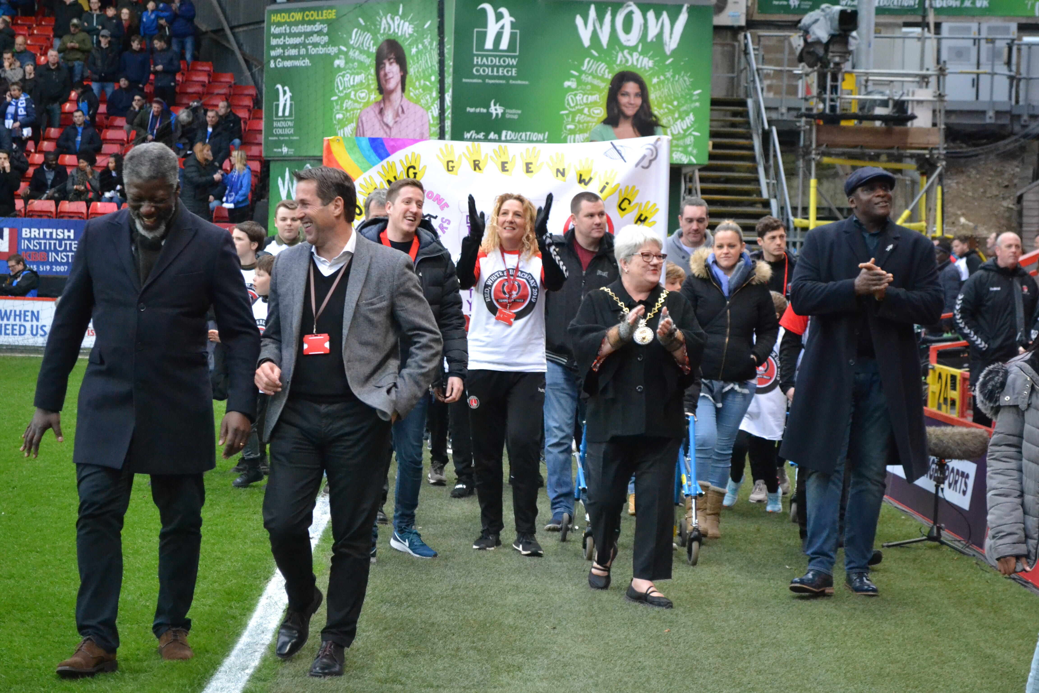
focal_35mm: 78
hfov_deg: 26.0
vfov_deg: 17.5
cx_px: 520
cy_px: 346
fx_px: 2251
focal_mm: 52
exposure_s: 1/200
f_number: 5.6
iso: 3200
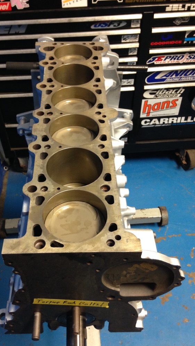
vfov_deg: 54.0
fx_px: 340
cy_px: 176
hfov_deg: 31.9
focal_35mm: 37
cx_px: 78
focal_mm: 4.12
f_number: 2.4
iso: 200
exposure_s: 1/20
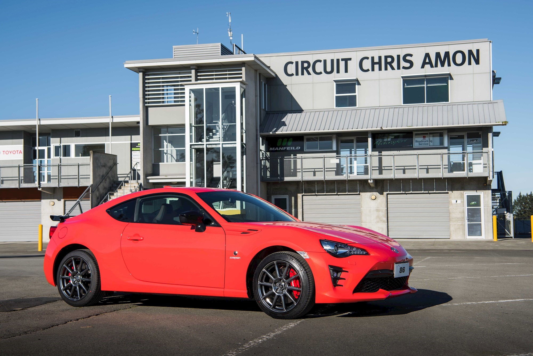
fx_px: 741
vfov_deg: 27.0
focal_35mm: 50
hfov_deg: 39.6
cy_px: 178
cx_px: 266
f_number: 8
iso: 80
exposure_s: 1/320
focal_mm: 50
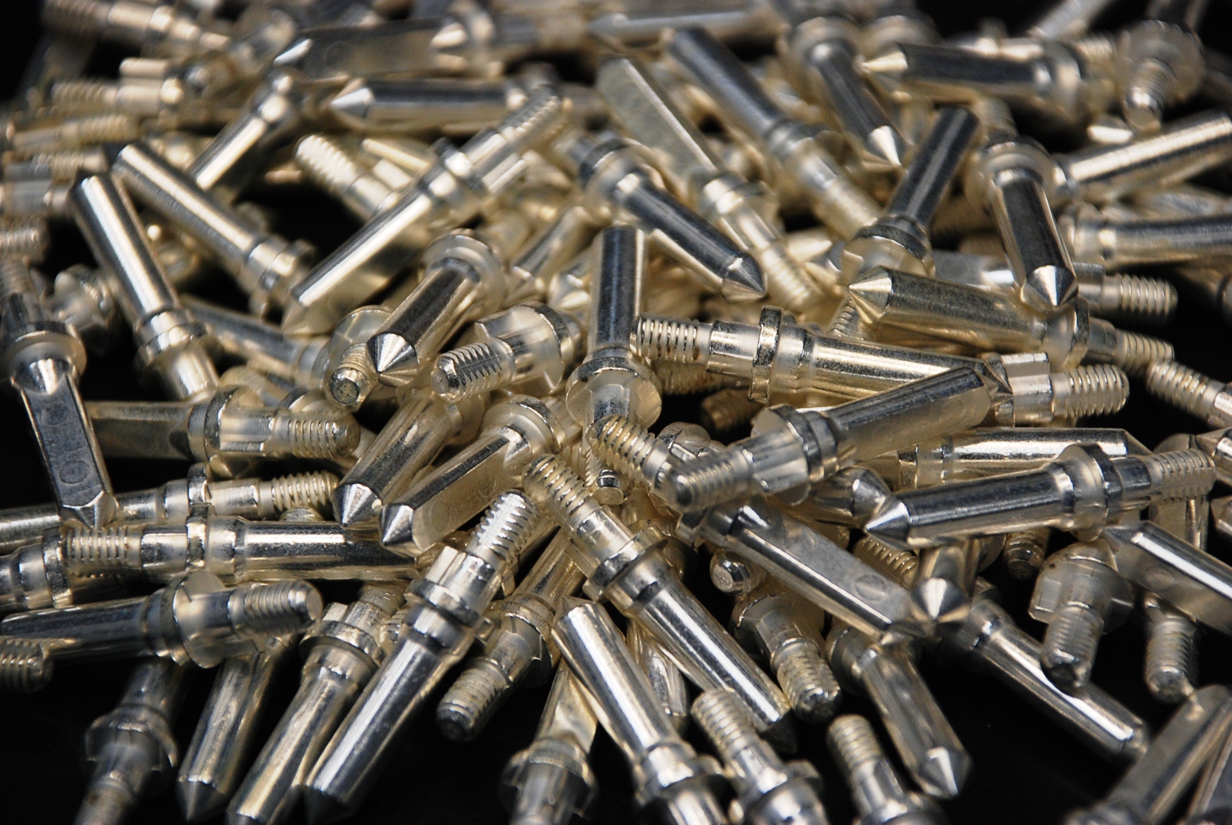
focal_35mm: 202
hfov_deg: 10.1
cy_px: 412
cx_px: 616
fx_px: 6938
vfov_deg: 6.8
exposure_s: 1/100
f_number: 5.6
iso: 400
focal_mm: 135
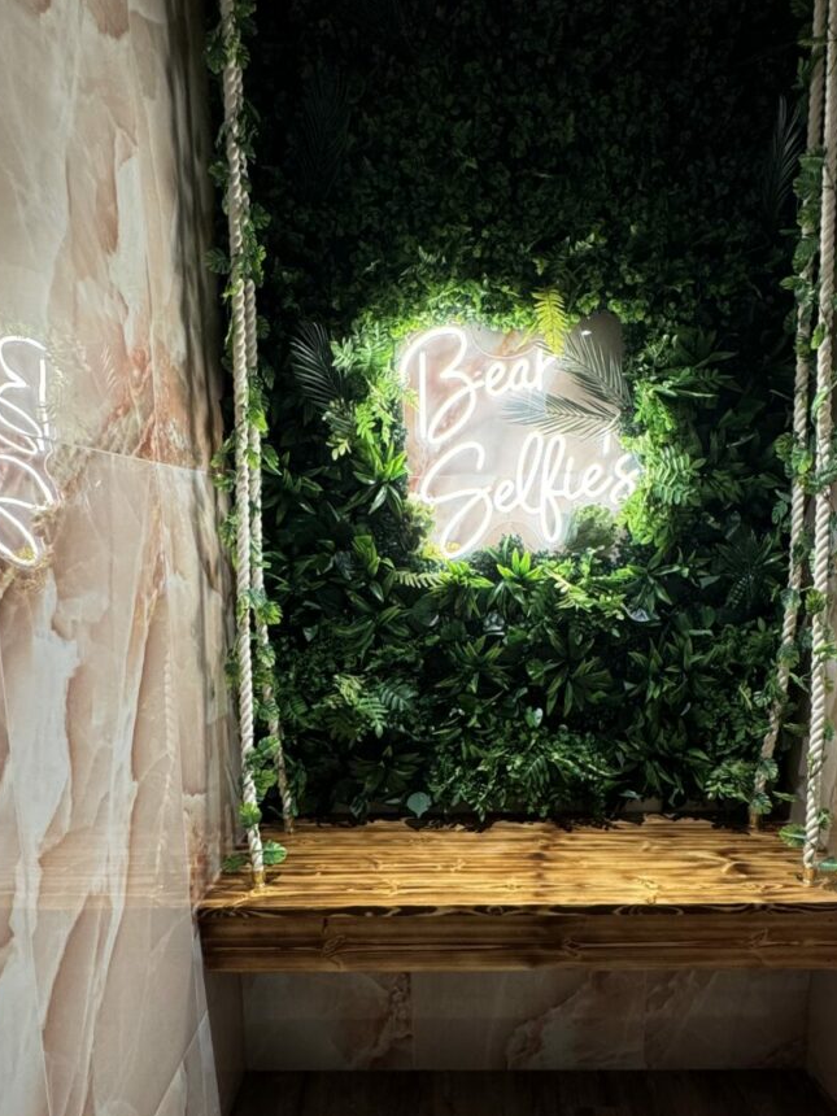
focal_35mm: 25
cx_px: 440
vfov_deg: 68.9
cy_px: 657
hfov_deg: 54.9
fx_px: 806
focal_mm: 2.22
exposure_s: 1/50
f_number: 2.2
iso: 250
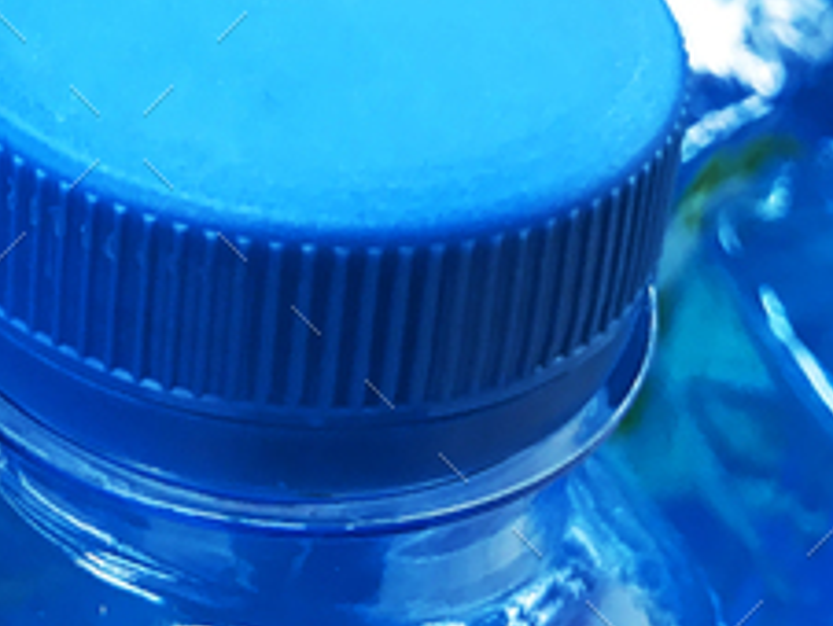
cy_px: -153
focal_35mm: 73
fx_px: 1759
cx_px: 103
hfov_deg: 25.9
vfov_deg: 18.9
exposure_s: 1/33
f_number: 1.8
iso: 25
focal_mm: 3.99
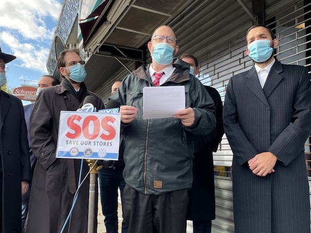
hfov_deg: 59.8
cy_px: 122
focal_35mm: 30
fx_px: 269
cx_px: 137
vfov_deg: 46.8
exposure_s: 1/785
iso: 32
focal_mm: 4.2
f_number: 1.6
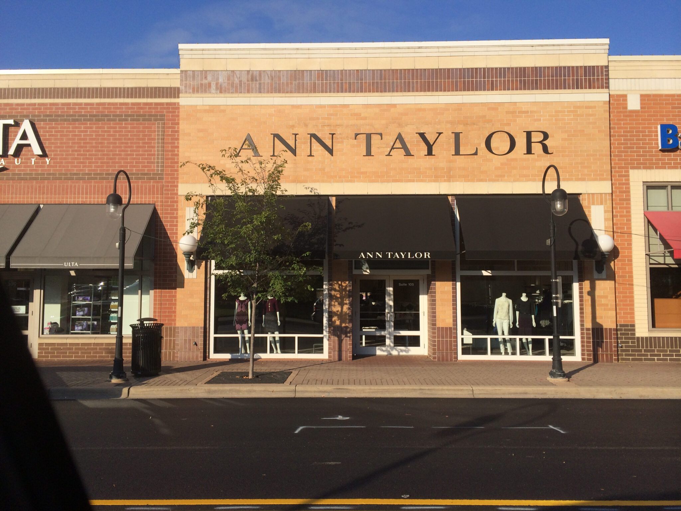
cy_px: 256
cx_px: 340
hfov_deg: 60.0
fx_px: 590
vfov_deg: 46.8
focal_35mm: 30
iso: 40
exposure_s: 1/2283
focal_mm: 4.12
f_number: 2.2
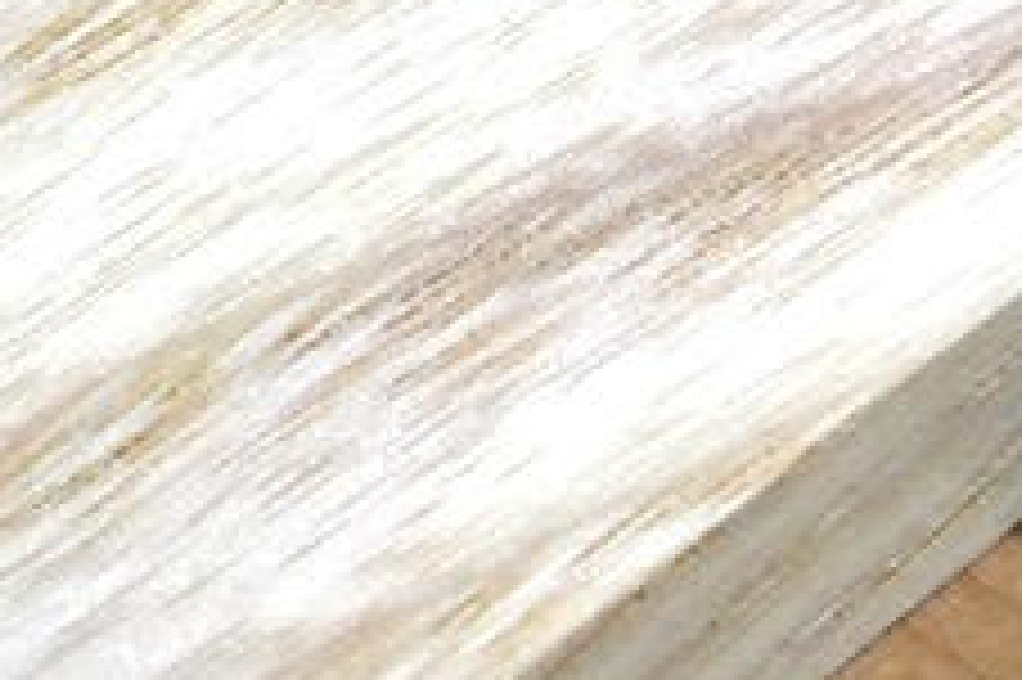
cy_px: -351
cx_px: 1432
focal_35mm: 486
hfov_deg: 4.2
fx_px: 13787
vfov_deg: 2.8
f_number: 8
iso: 1600
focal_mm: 33.7
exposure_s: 1/80
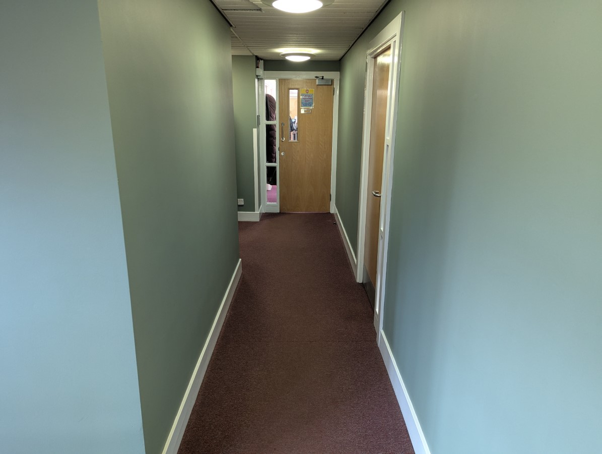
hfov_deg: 71.5
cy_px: 227
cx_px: 301
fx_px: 418
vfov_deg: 56.9
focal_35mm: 24
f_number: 1.85
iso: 247
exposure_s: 1/25
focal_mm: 6.81
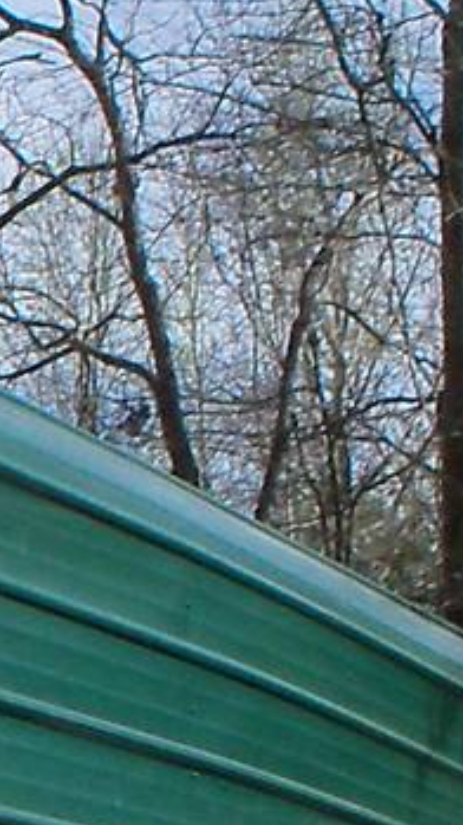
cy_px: 1191
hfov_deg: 5.4
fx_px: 4589
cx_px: -1004
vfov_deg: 10.0
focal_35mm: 210
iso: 160
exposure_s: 1/400
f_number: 5.5
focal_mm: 6.3
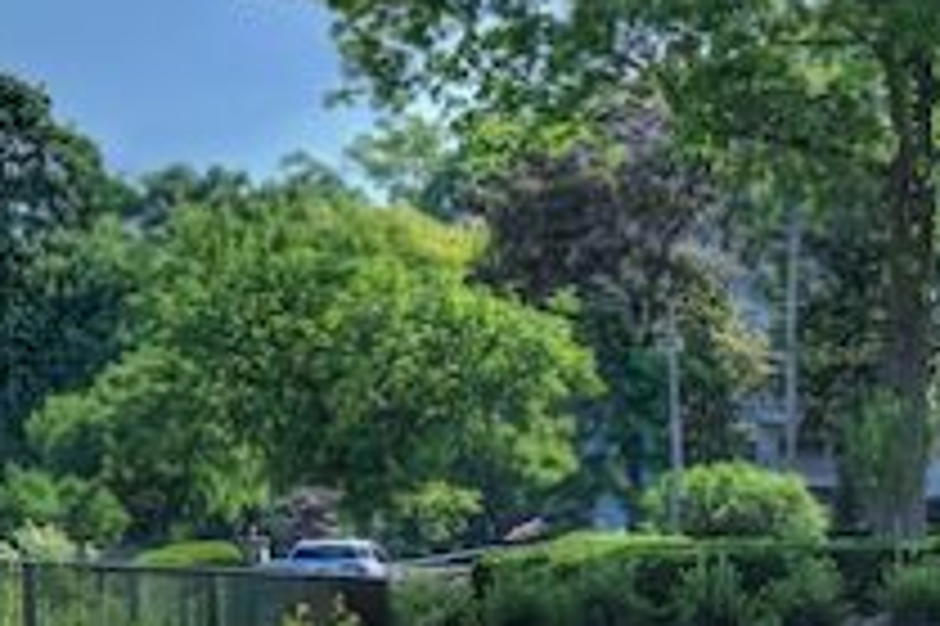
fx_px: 2818
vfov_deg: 12.5
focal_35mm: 108
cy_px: 671
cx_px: 1750
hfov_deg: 15.8
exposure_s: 1/320
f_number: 9
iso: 100
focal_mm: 23
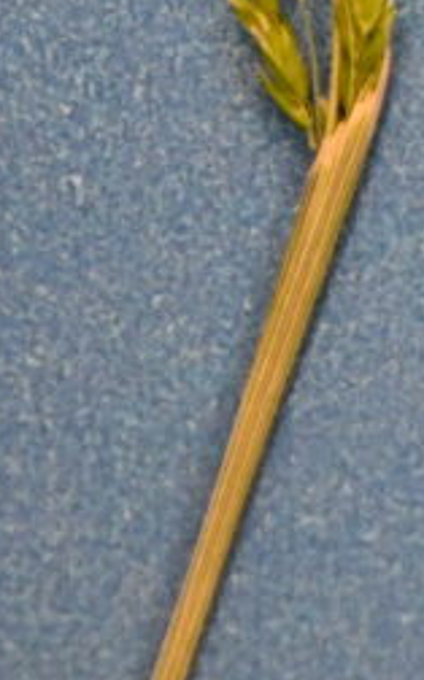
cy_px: -483
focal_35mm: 789
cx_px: 1439
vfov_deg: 2.7
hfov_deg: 1.6
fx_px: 14621
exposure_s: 1/250
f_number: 3.8
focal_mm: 85
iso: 2200
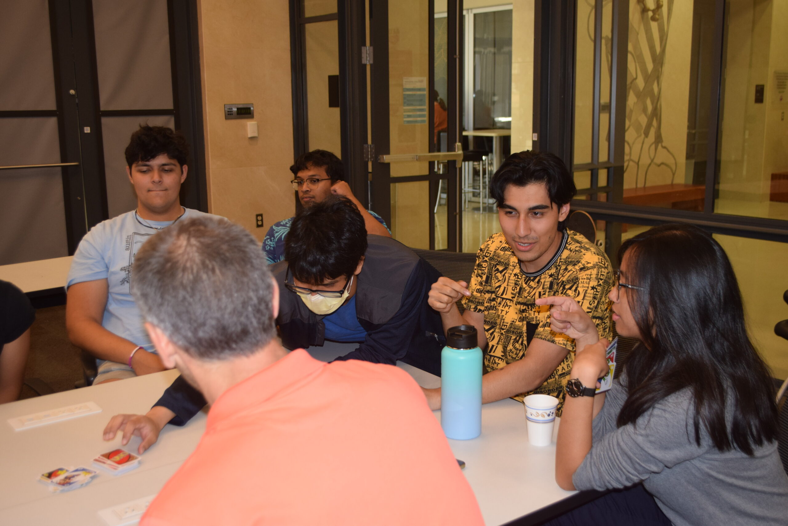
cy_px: 263
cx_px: 394
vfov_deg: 34.2
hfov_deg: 49.6
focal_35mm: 39
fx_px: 854
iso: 800
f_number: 4.5
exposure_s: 1/80
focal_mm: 26
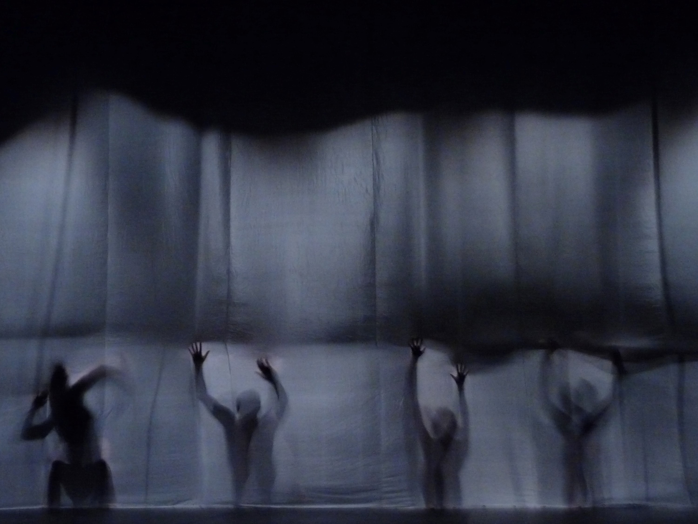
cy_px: 262
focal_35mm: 63
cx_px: 349
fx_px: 1270
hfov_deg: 30.7
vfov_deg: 23.3
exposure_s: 1/2.5
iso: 800
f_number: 3.6
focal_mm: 11.1
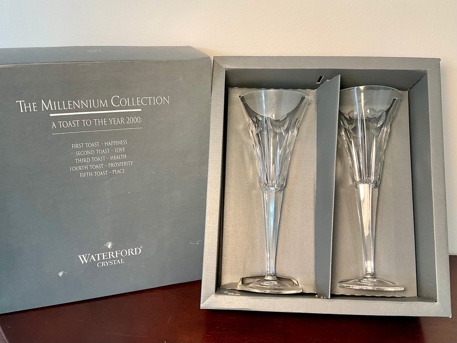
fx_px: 383
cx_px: 228
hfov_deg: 61.7
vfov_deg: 48.2
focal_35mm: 29
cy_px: 172
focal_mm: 3
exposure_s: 1/60
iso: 64
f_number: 1.8
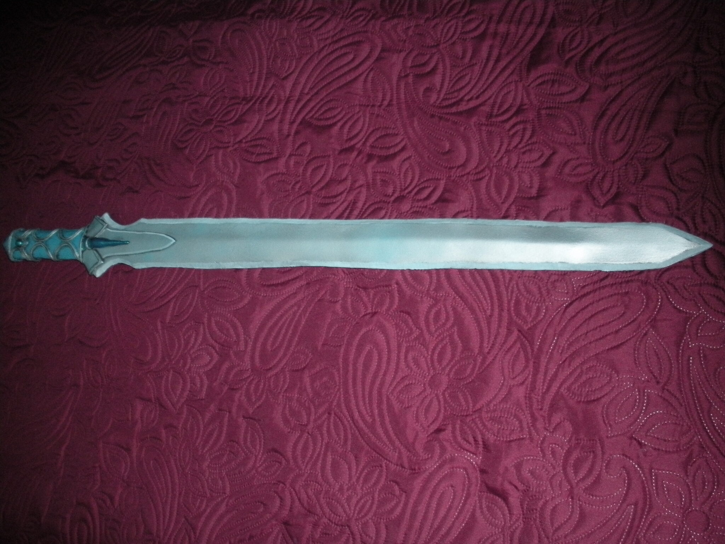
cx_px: 362
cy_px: 272
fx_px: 733
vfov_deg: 40.7
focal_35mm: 35
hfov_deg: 52.6
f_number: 3.5
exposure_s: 1/60
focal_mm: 6.3
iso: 400
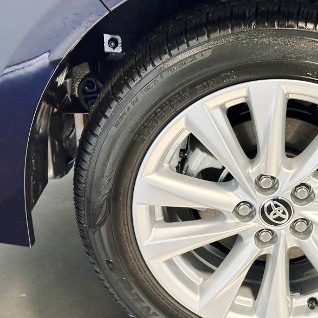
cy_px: 203
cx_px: 274
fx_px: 769
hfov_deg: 22.9
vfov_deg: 23.3
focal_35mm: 74
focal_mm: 6.86
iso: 400
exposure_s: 1/40
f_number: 1.78
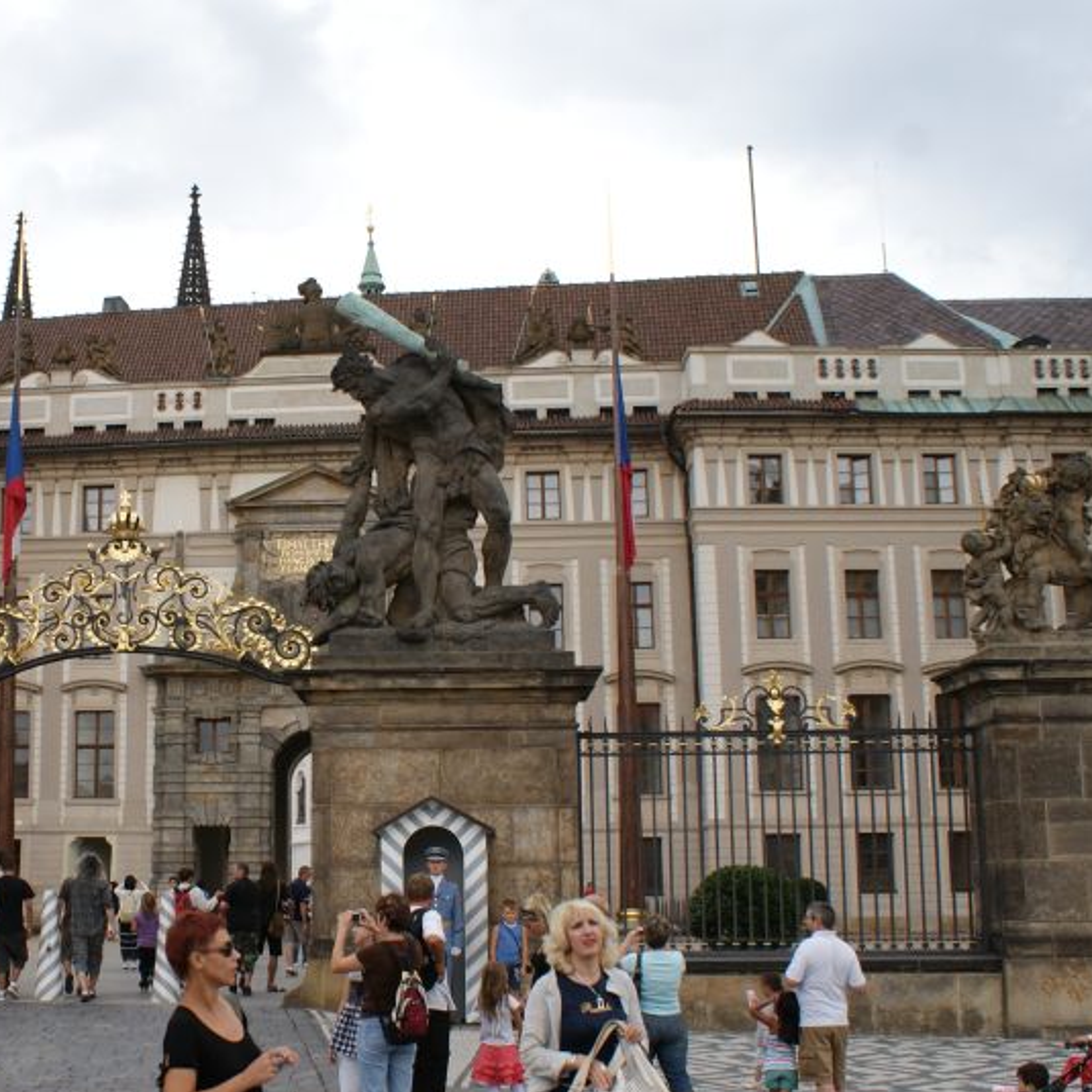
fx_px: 1570
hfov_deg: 37.4
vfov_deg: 38.2
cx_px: 267
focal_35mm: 44
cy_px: 632
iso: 100
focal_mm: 18
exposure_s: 1/100
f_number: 10
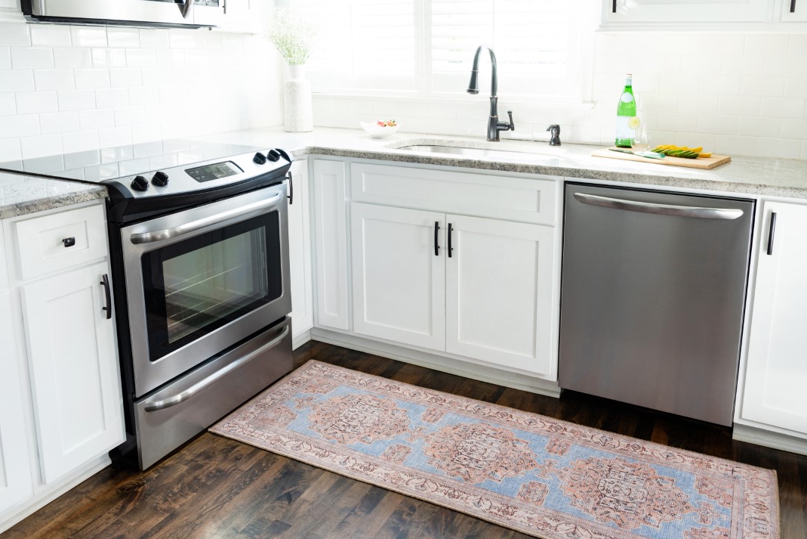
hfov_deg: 65.4
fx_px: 628
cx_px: 431
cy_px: 263
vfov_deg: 46.4
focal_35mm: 28
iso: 125
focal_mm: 26
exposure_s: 1/8
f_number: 5
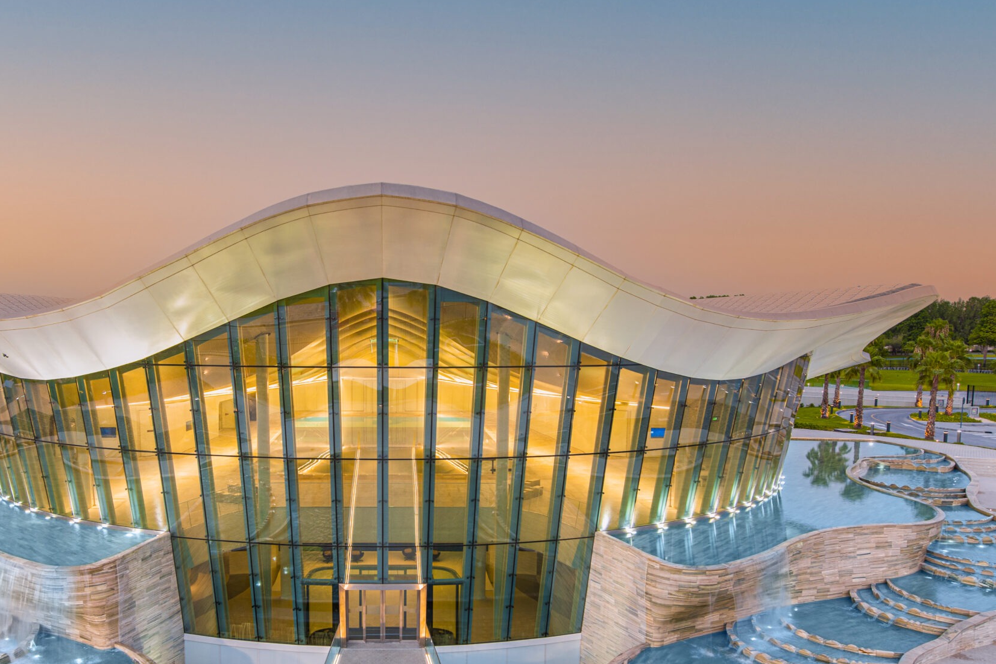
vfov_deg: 41.8
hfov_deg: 59.6
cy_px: 440
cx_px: 385
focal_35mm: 31
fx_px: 858
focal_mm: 20
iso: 100
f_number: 7.1
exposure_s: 1/4
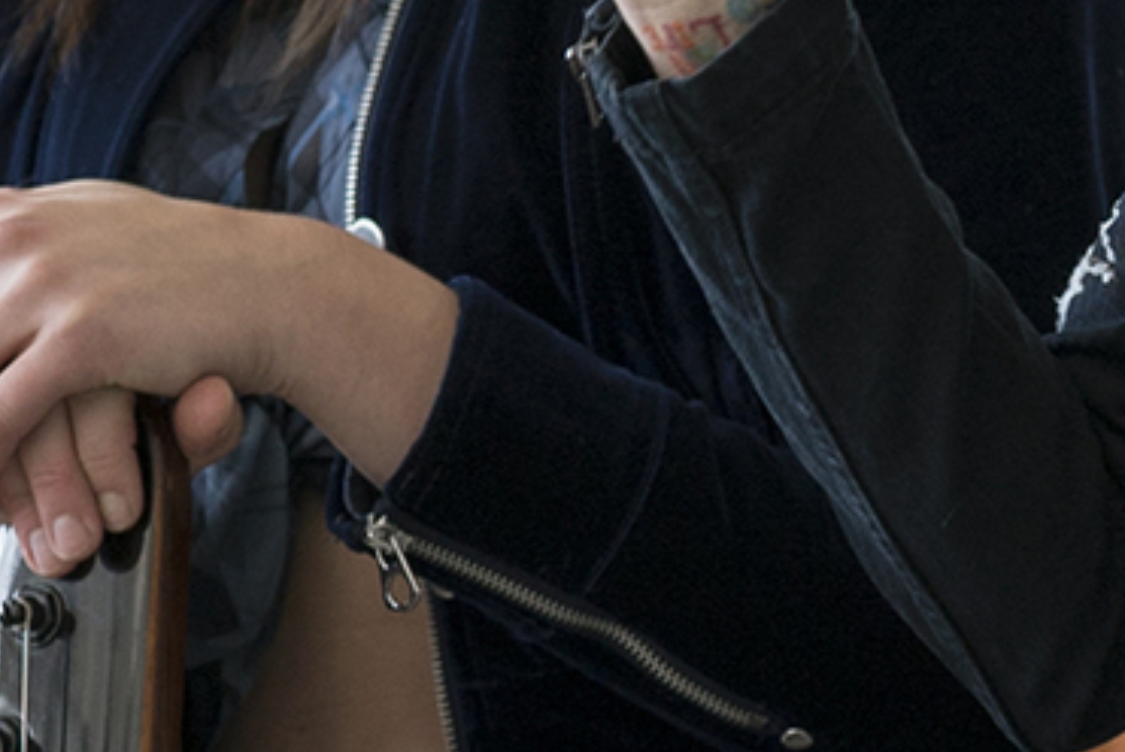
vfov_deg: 3.6
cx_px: 1440
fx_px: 12072
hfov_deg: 5.3
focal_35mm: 386
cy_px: 253
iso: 800
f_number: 4
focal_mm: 70
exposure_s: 1/250
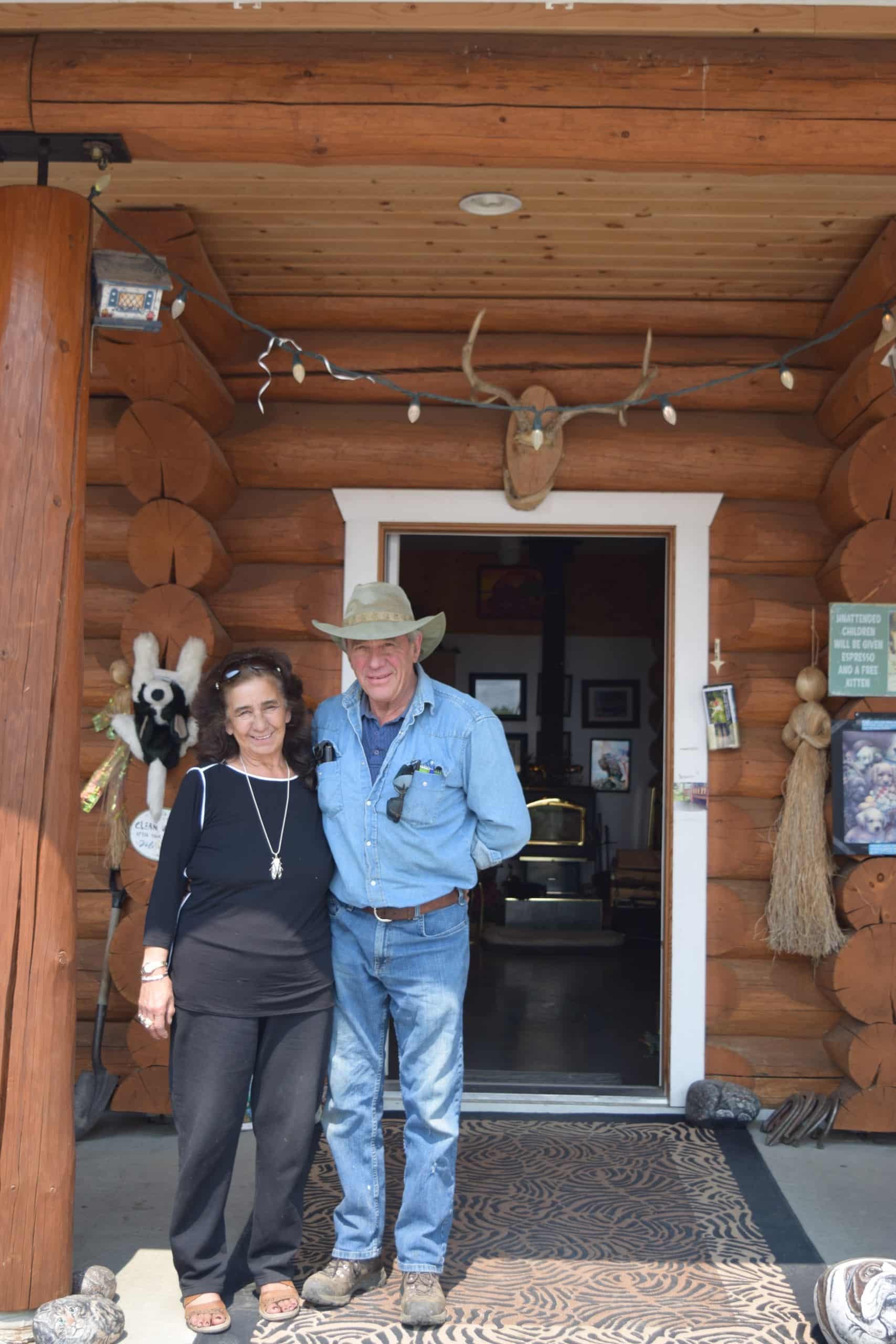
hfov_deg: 31.9
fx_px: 1568
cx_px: 448
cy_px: 672
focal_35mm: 42
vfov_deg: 46.4
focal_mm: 28
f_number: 4.2
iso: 200
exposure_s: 1/500
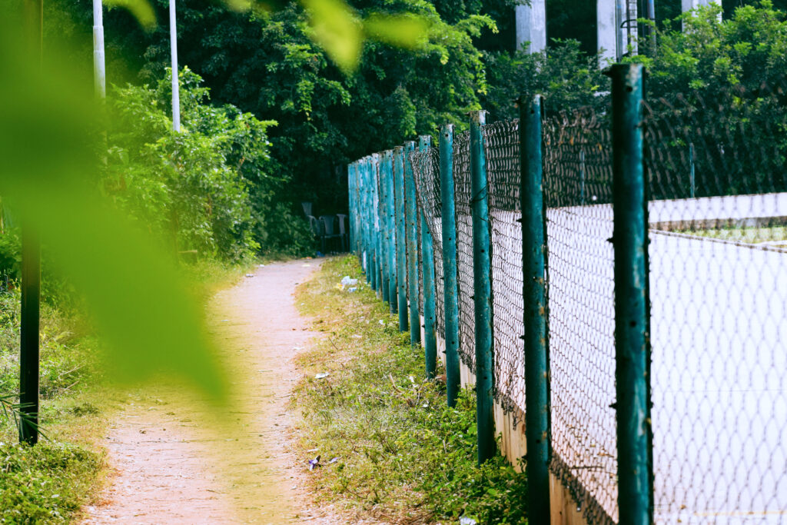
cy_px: 262
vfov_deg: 9.9
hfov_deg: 14.9
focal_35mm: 138
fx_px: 3017
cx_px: 394
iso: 360
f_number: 8
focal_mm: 92
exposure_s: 1/500
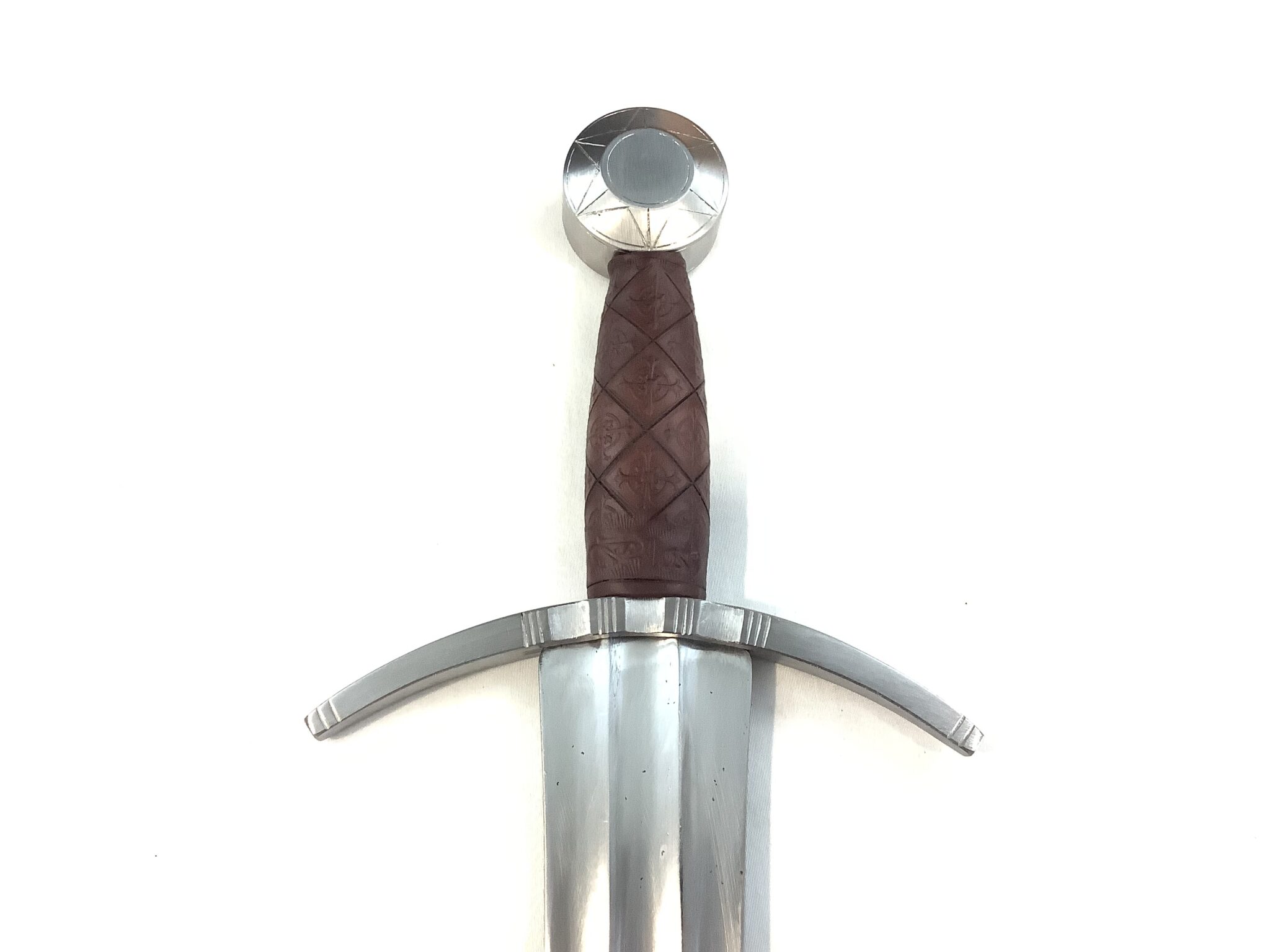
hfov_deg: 58.4
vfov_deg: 45.4
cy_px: 476
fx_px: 1137
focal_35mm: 31
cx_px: 635
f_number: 2.4
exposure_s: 1/60
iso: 250
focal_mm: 3.3
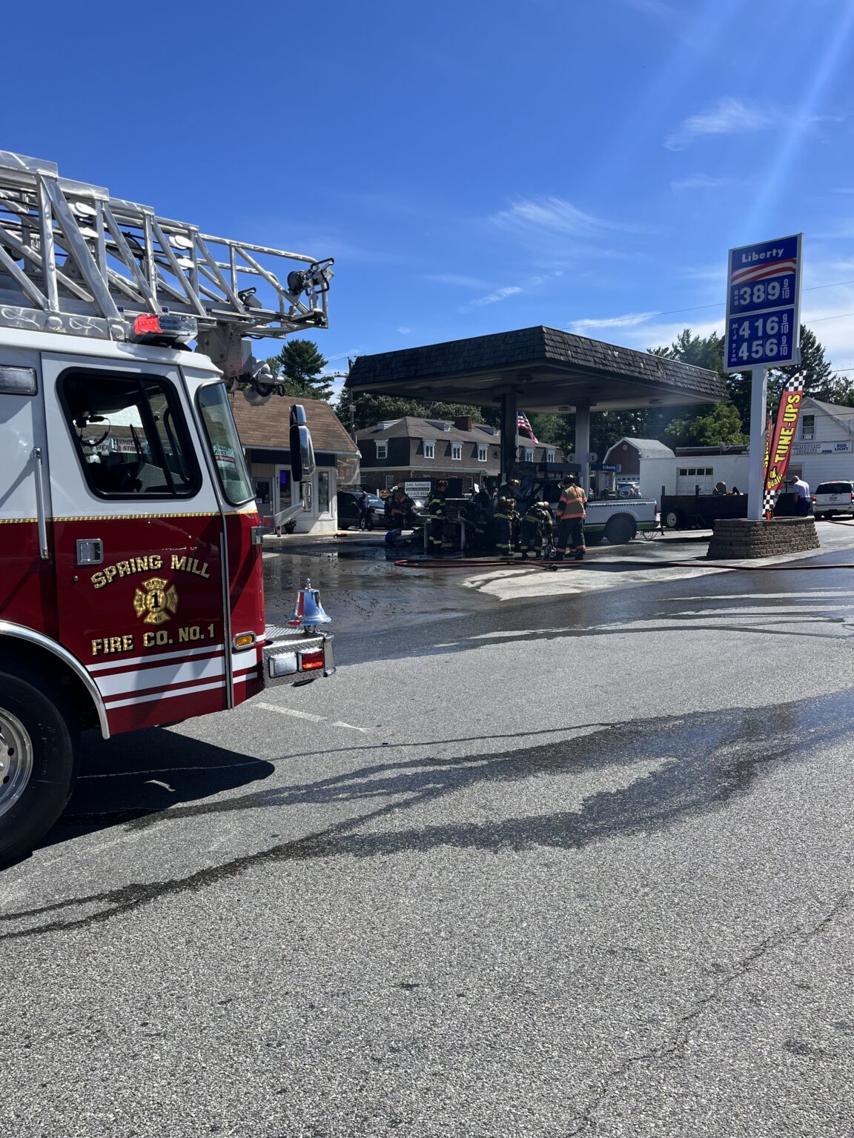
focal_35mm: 26
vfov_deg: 67.3
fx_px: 855
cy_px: 569
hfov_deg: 53.1
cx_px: 427
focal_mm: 5.1
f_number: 1.6
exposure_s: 1/3623
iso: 50
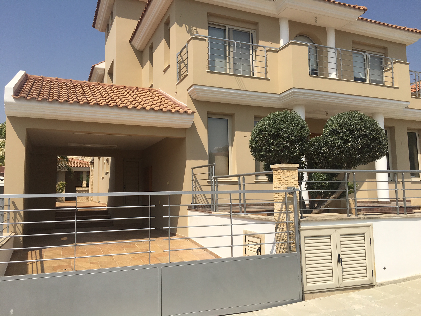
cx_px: 210
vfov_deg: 48.2
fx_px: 353
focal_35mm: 29
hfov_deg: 61.7
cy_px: 158
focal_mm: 4.15
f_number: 2.2
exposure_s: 1/3077
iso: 25
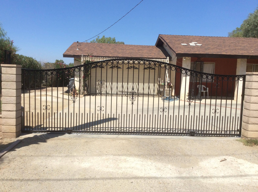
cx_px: 129
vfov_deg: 42.8
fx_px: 246
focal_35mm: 33
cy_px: 96
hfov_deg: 55.4
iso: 32
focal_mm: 3.3
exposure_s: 1/1300
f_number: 2.4
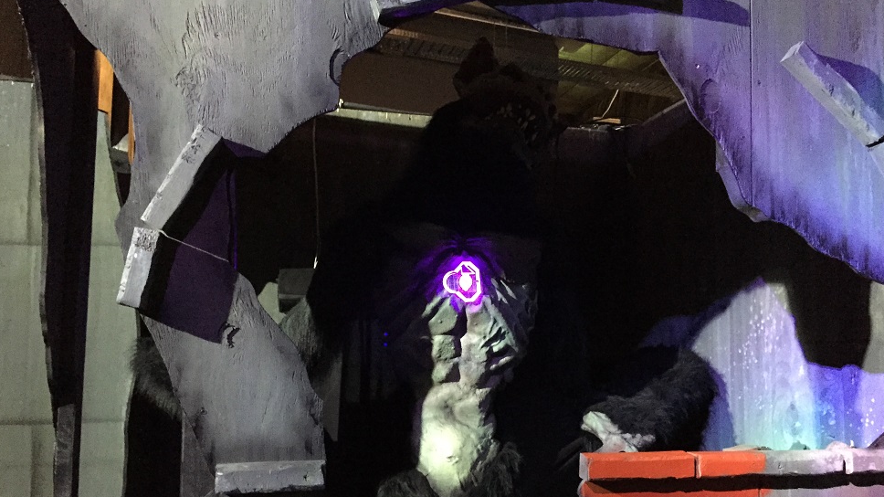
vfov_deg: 36.4
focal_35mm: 32
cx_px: 442
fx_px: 750
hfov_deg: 61.0
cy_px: 320
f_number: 2.2
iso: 1000
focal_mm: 4.15
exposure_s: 1/15
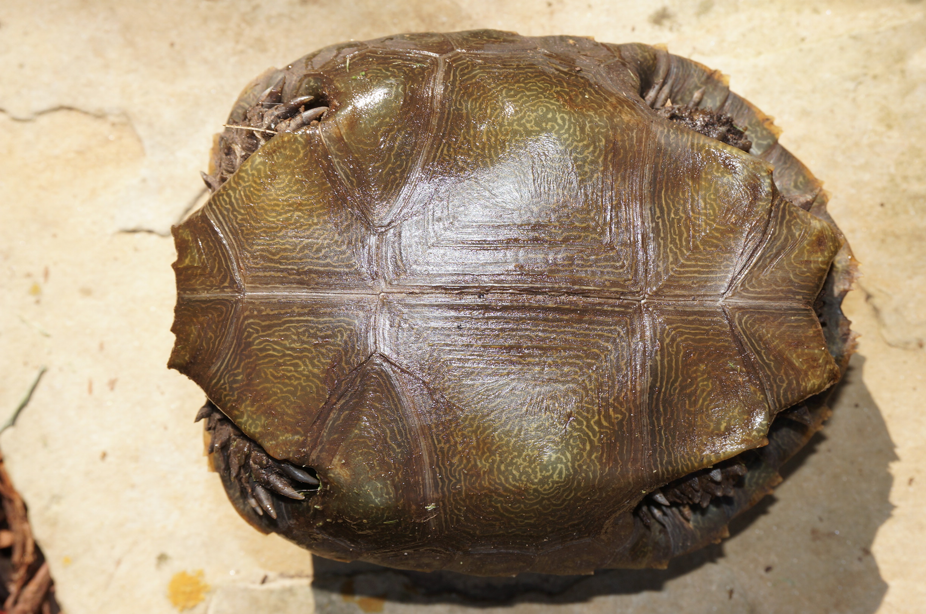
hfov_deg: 45.0
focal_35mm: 44
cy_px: 307
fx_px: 1117
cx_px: 463
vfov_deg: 30.7
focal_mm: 29
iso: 100
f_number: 8
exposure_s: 1/100
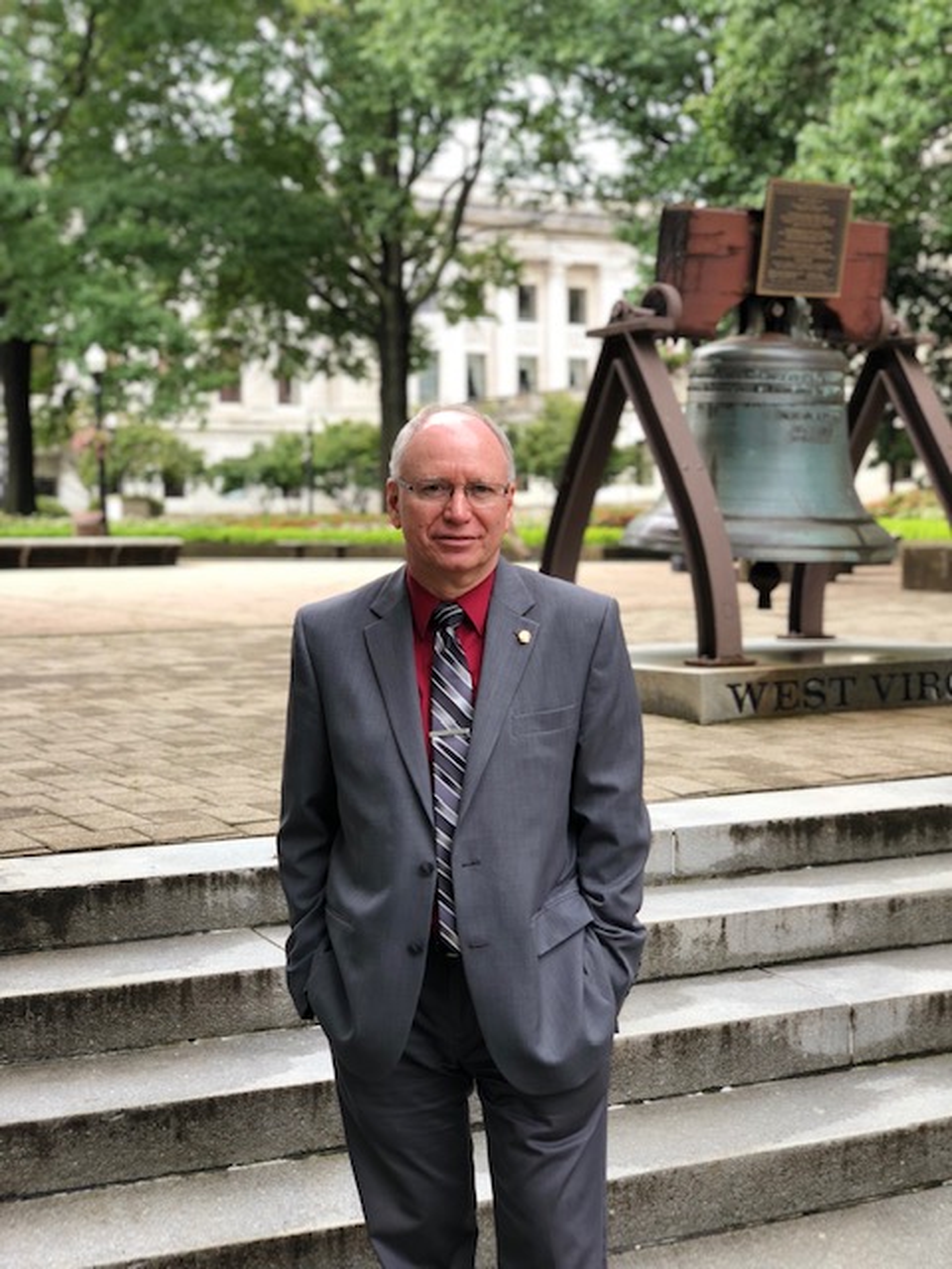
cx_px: 476
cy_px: 634
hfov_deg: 28.0
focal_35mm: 52
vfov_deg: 36.8
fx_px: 1907
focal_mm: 6
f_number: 2.4
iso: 16
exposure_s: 1/120
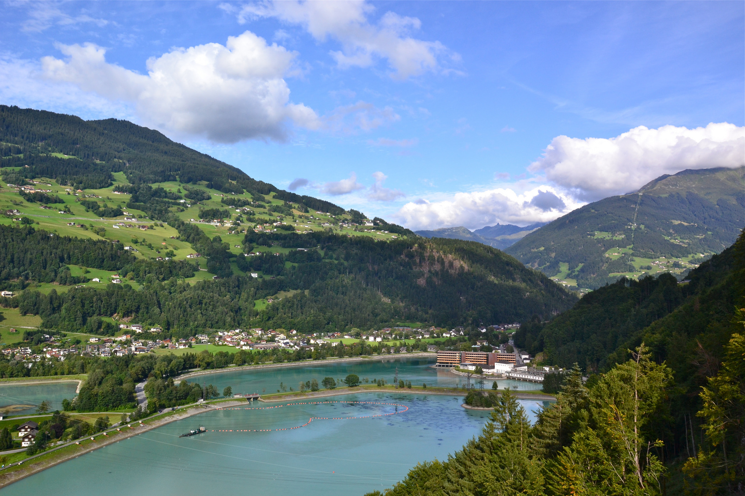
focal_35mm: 27
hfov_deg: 67.4
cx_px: 372
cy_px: 248
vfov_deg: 47.9
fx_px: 559
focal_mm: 18
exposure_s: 1/400
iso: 400
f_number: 11
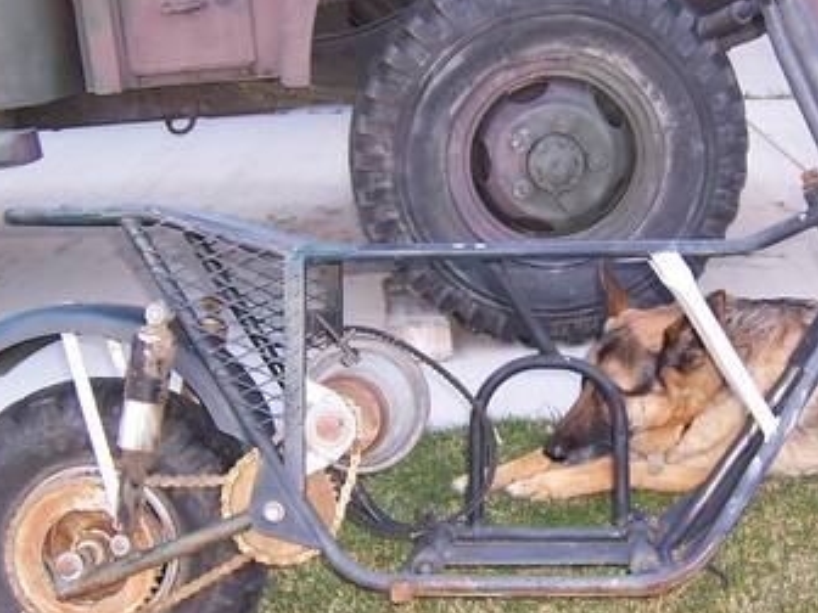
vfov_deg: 24.8
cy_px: 292
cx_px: 540
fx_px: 1394
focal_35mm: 59
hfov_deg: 32.4
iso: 80
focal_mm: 5.5
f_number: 2.8
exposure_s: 1/60
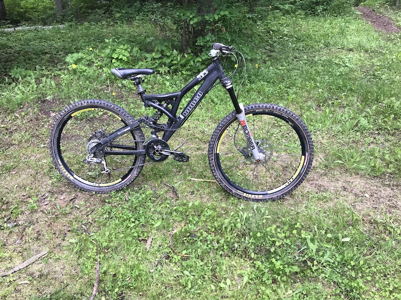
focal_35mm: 31
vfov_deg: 45.4
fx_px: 359
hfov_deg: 58.3
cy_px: 144
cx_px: 187
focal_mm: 3.99
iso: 40
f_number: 1.8
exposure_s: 1/120
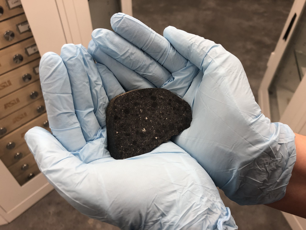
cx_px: 153
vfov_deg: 49.7
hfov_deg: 63.4
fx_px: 248
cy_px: 115
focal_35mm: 28
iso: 25
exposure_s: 1/30
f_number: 1.8
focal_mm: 3.99
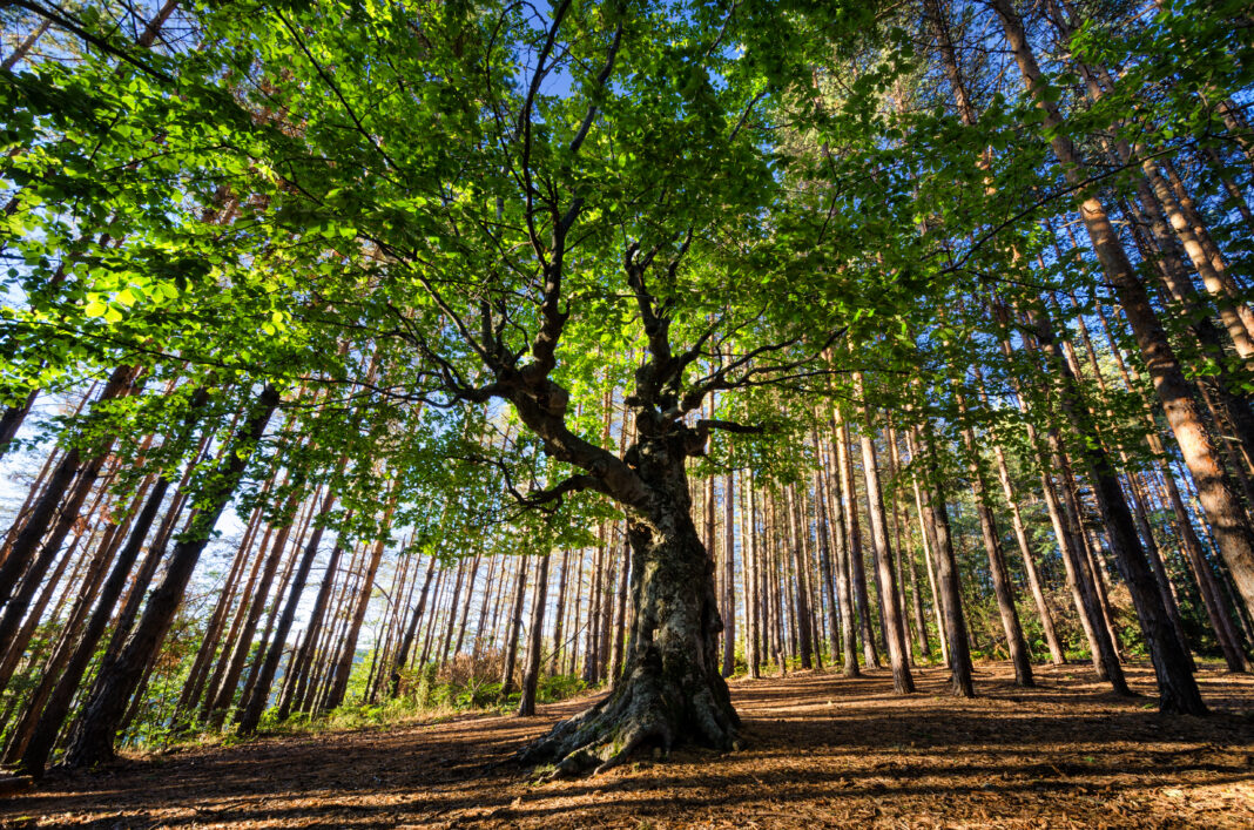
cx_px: 627
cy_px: 415
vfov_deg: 77.1
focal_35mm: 15
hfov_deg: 100.5
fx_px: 521
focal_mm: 10
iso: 100
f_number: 8
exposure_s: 1/6
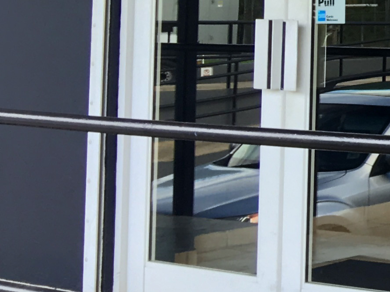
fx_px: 1487
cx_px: 838
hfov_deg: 12.6
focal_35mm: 132
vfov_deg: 10.9
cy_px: -117
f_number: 2.2
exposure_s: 1/30
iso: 25
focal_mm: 4.15
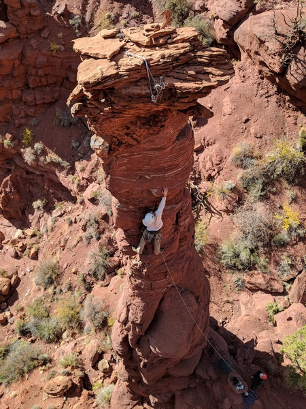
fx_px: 318
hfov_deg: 51.4
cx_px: 153
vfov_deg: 65.3
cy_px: 204
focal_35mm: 27
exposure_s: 1/1376
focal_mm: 4.44
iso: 51
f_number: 1.8
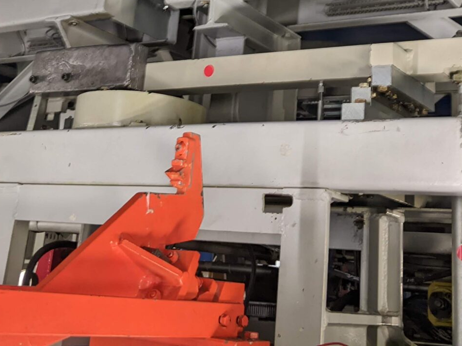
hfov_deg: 33.2
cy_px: -25
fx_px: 774
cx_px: 242
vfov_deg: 23.8
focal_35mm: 58
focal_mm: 4.44
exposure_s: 1/25
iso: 108
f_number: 1.8
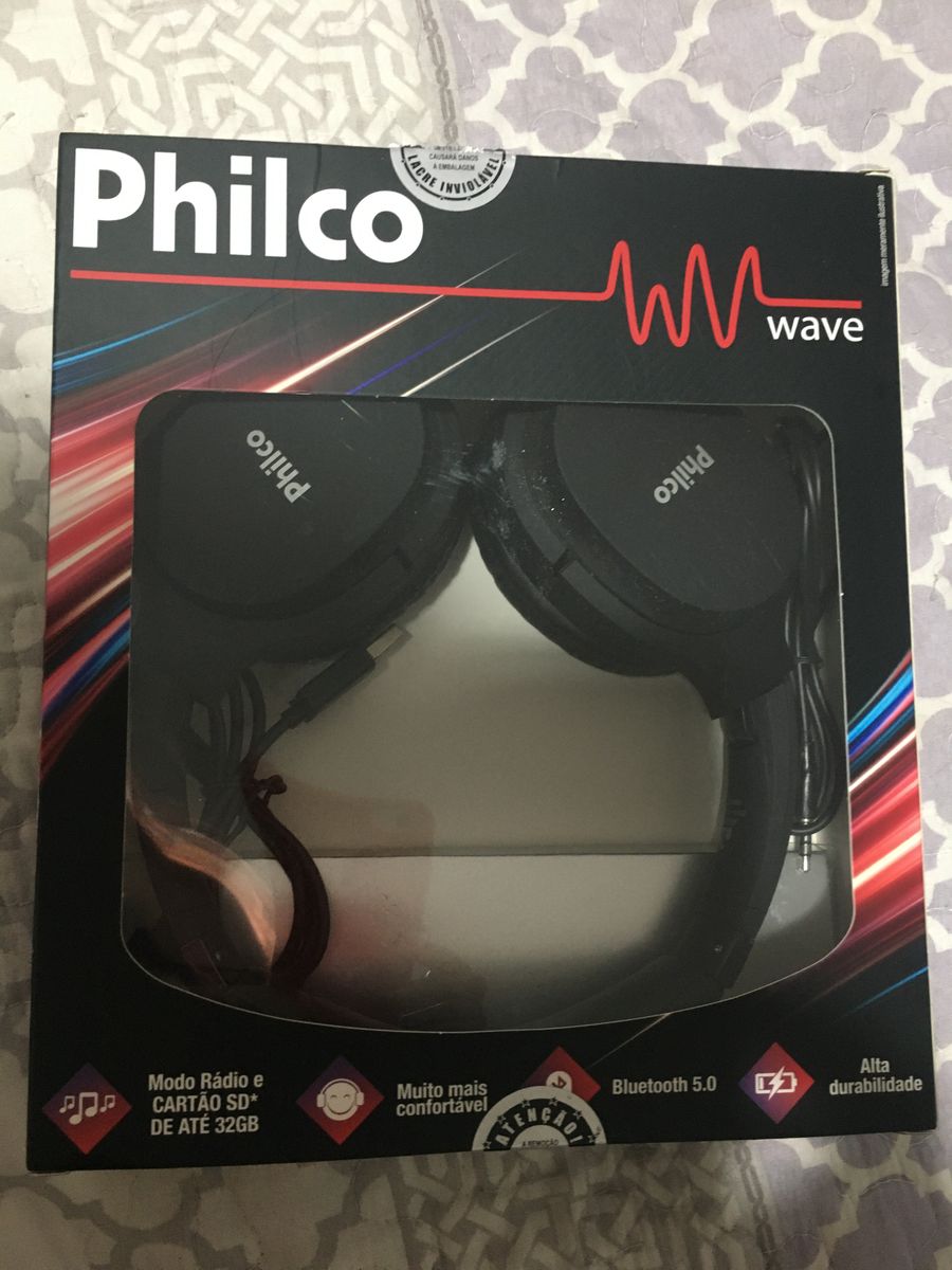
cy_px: 635
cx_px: 476
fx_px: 1063
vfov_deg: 61.7
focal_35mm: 29
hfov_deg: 48.2
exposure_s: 1/24
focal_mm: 4.15
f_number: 2.2
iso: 200
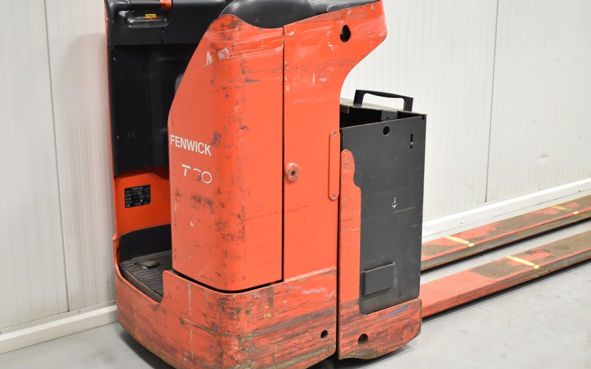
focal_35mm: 53
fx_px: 853
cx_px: 286
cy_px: 194
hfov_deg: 38.2
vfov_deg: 24.4
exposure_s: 1/50
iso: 2000
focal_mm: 32
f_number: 4.5
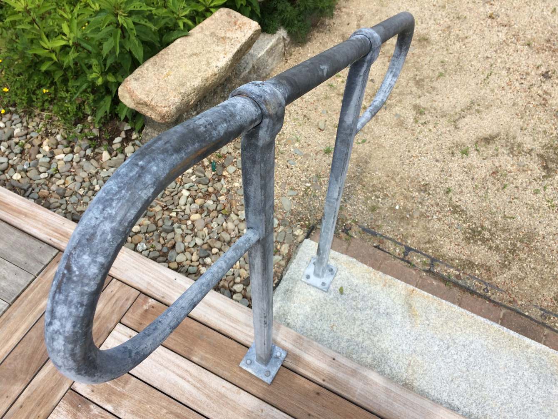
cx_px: 279
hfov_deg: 61.7
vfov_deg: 48.2
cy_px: 210
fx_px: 467
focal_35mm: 29
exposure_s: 1/1709
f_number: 2.2
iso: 32
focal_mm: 4.15
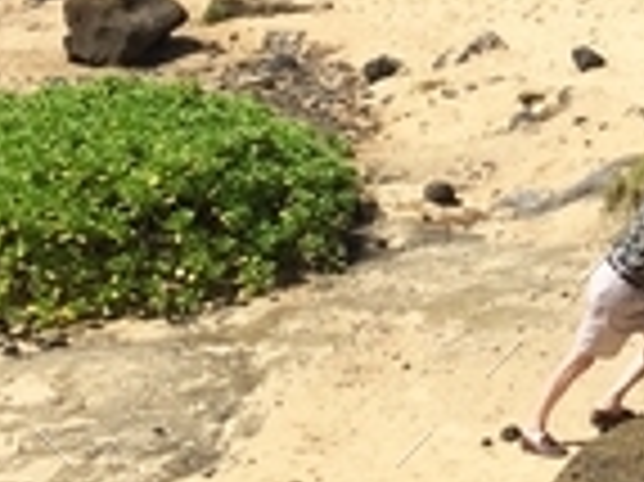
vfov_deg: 11.1
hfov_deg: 15.0
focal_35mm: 124
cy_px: -403
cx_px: 887
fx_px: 2305
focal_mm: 4.12
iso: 32
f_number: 2.2
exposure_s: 1/1953
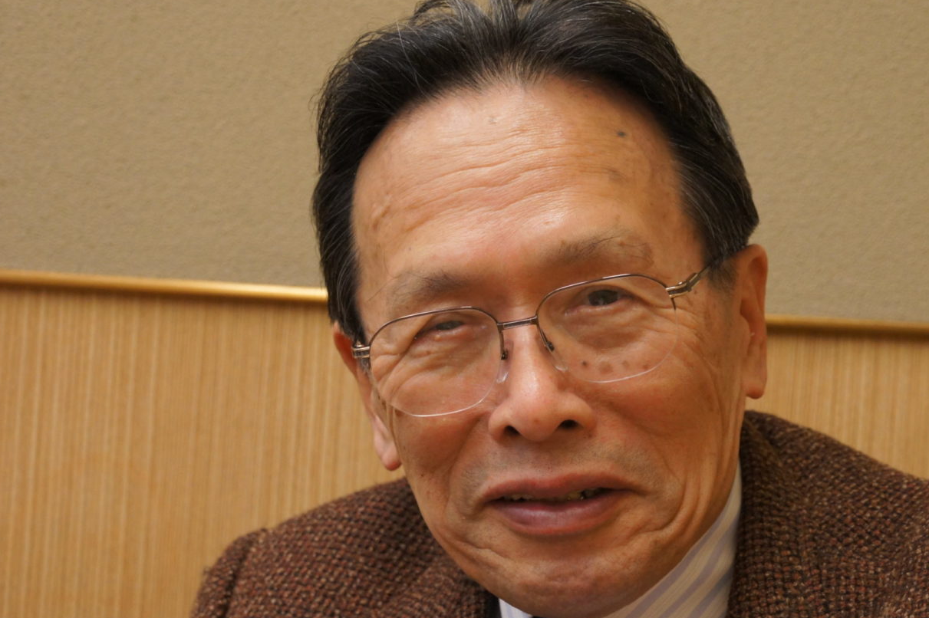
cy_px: 359
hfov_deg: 15.0
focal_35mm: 137
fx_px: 3533
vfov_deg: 10.0
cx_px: 577
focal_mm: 72
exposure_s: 1/30
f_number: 5.6
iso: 1600
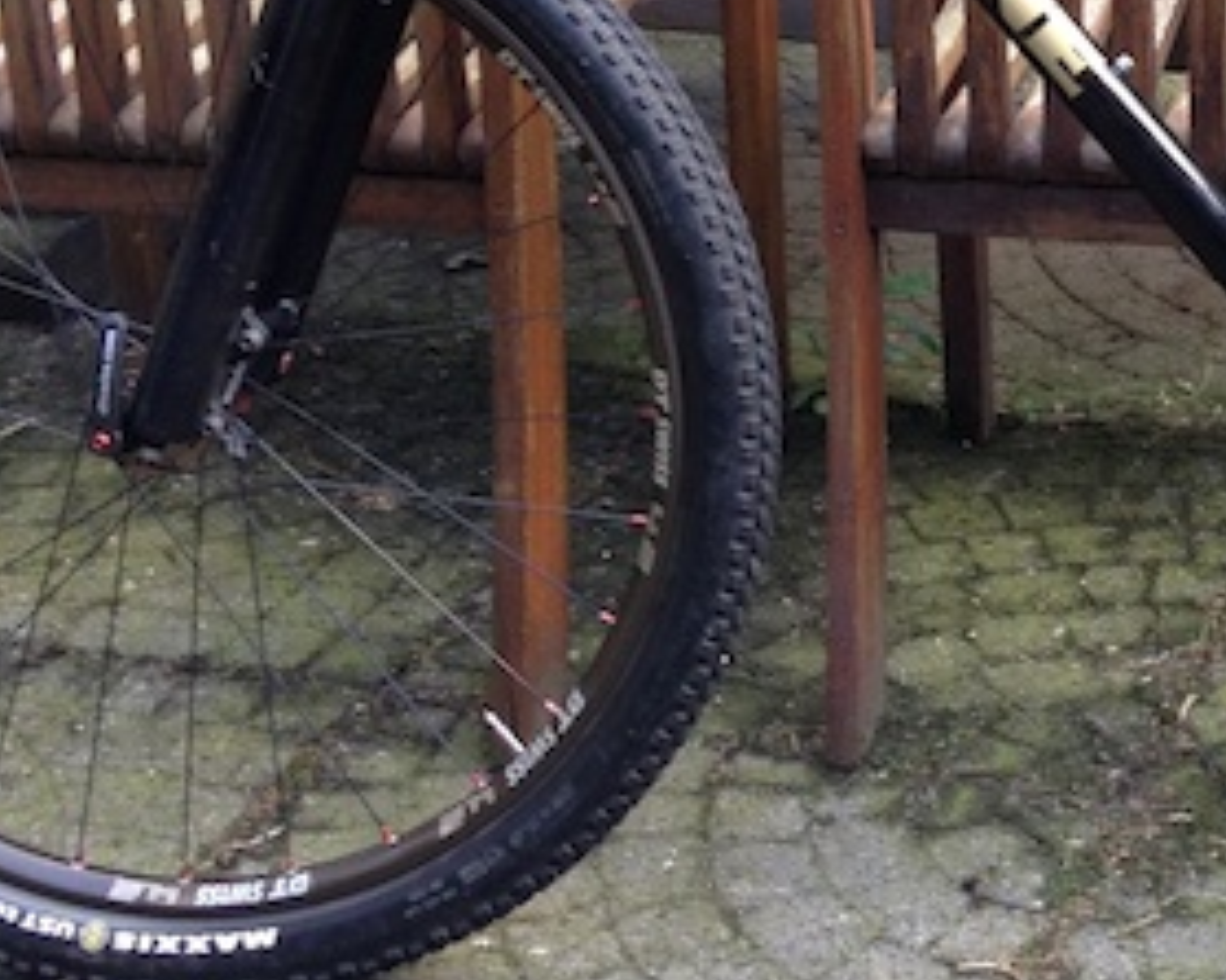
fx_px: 3555
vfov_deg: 15.5
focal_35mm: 98
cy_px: 79
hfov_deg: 19.1
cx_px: 1164
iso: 80
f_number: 2.4
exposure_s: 1/120
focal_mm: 4.28
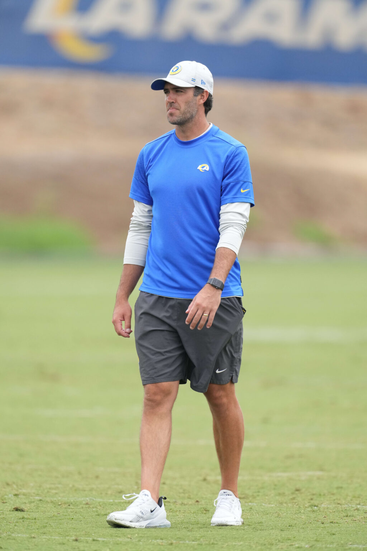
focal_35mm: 840
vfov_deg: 2.5
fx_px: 12844
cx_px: 184
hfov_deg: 1.6
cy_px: 276
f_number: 5.6
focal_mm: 840
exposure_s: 1/3200
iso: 2000
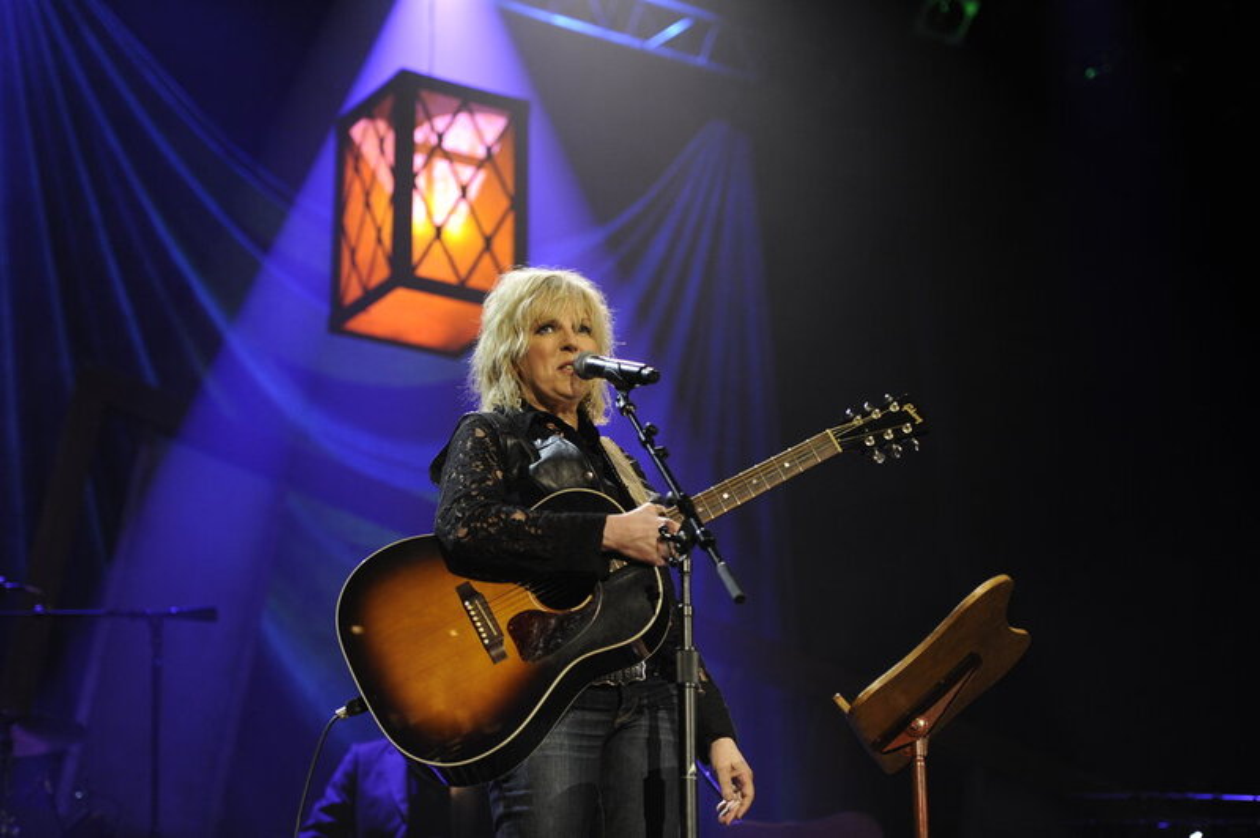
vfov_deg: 16.6
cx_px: 630
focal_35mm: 82
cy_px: 419
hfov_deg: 24.8
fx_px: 2868
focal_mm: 82
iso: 1600
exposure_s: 1/160
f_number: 2.8
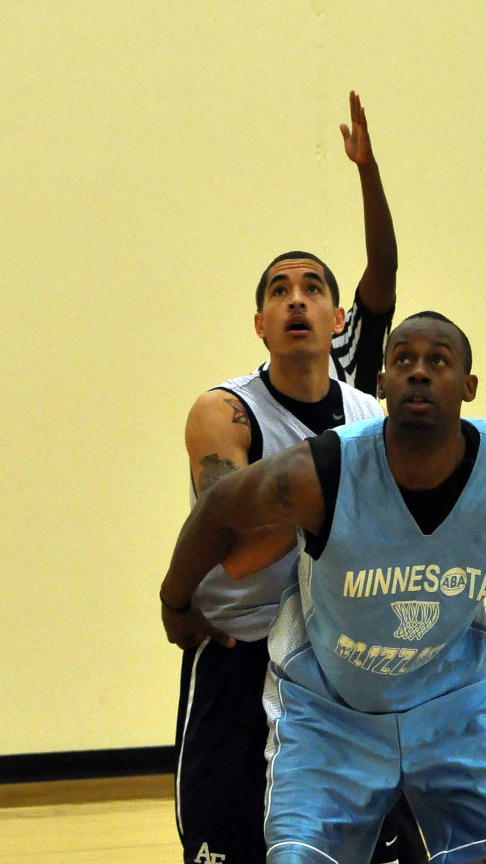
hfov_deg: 5.0
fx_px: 5570
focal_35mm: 243
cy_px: 186
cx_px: 245
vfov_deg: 8.9
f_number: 4.5
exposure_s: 1/320
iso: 1250
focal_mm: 70
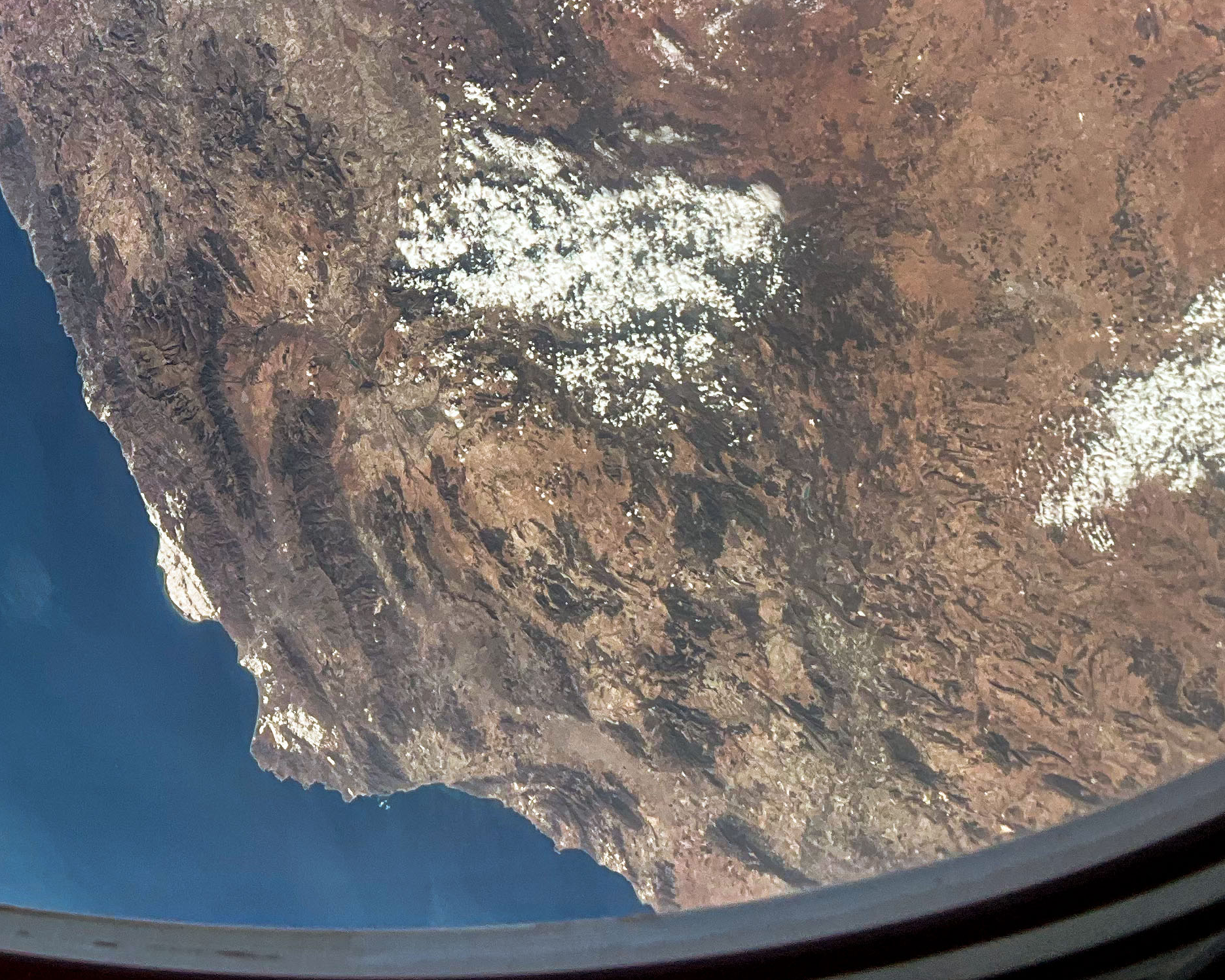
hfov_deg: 29.5
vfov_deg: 24.6
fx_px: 2212
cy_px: 197
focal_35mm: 61
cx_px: 94
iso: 25
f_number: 1.8
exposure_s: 1/1200
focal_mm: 3
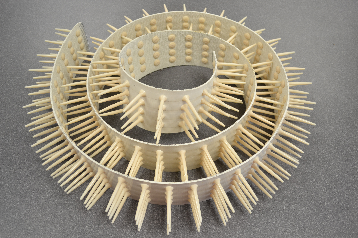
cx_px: 179
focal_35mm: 33
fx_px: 328
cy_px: 119
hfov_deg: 57.2
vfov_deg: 40.0
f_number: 3.8
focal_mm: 22
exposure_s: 1/50
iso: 400
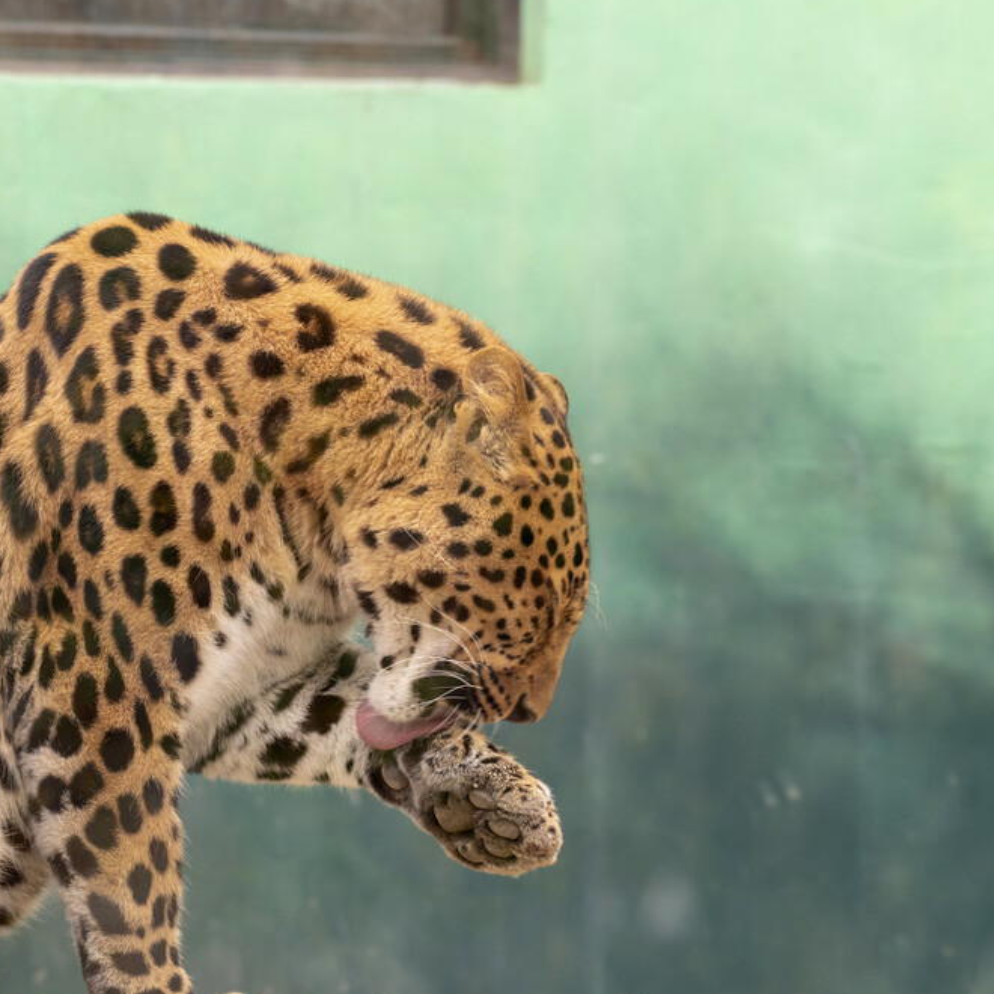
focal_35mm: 309
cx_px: 215
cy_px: 583
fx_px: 10039
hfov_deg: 5.7
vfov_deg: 5.7
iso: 400
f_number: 5.6
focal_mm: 200
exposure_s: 1/125
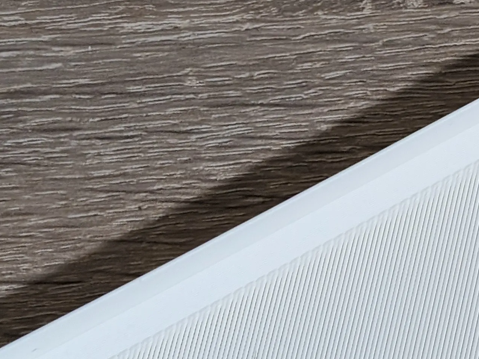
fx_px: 2186
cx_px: 489
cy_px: 344
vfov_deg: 9.3
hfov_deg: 12.3
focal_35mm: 158
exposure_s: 1/23.8
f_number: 1.68
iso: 220
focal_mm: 6.9
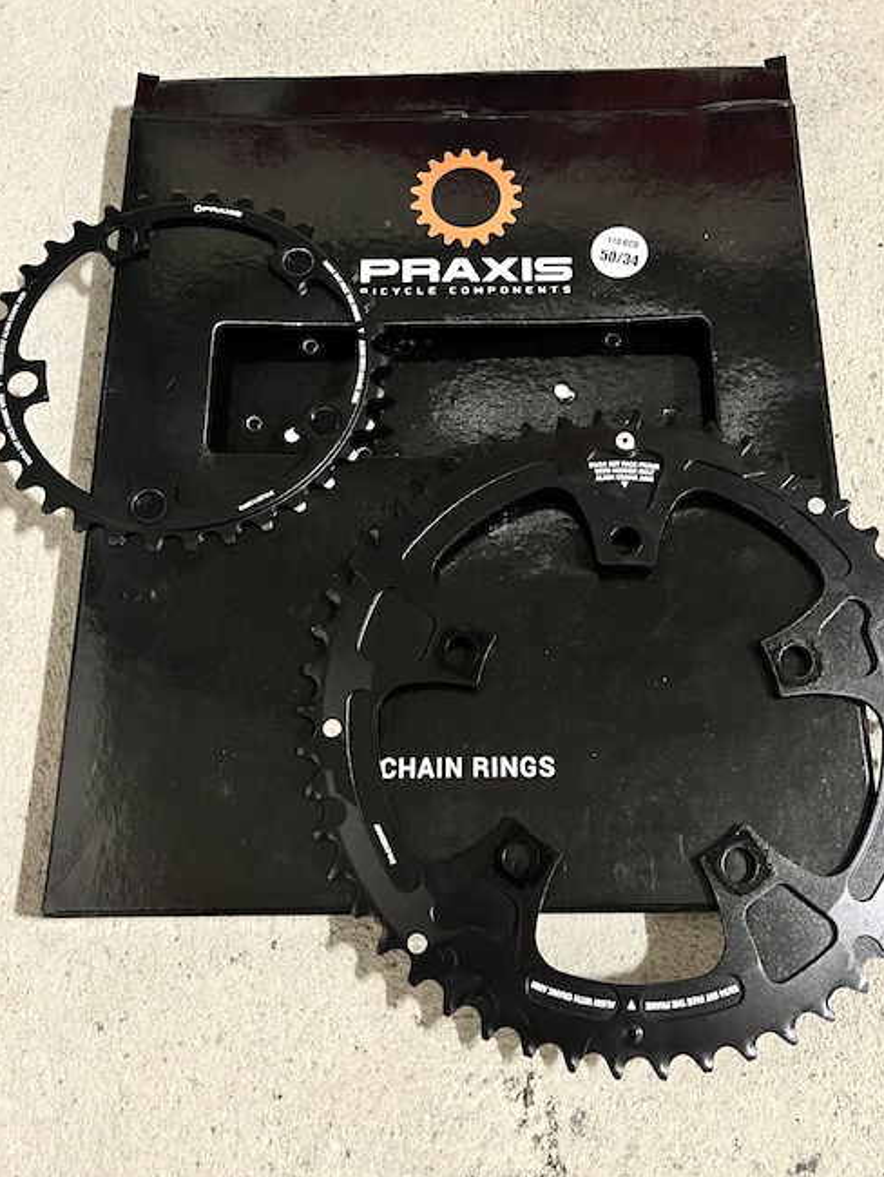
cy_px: 516
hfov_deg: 44.1
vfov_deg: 56.6
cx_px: 478
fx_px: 1089
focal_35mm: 32
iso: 800
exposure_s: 1/30
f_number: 1.6
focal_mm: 5.1
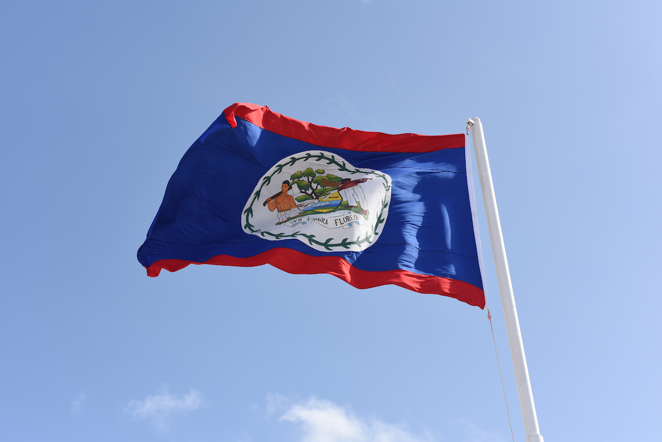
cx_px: 332
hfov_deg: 23.6
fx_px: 1582
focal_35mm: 86
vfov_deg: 15.9
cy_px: 219
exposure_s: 1/1600
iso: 500
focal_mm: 85
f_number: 7.1
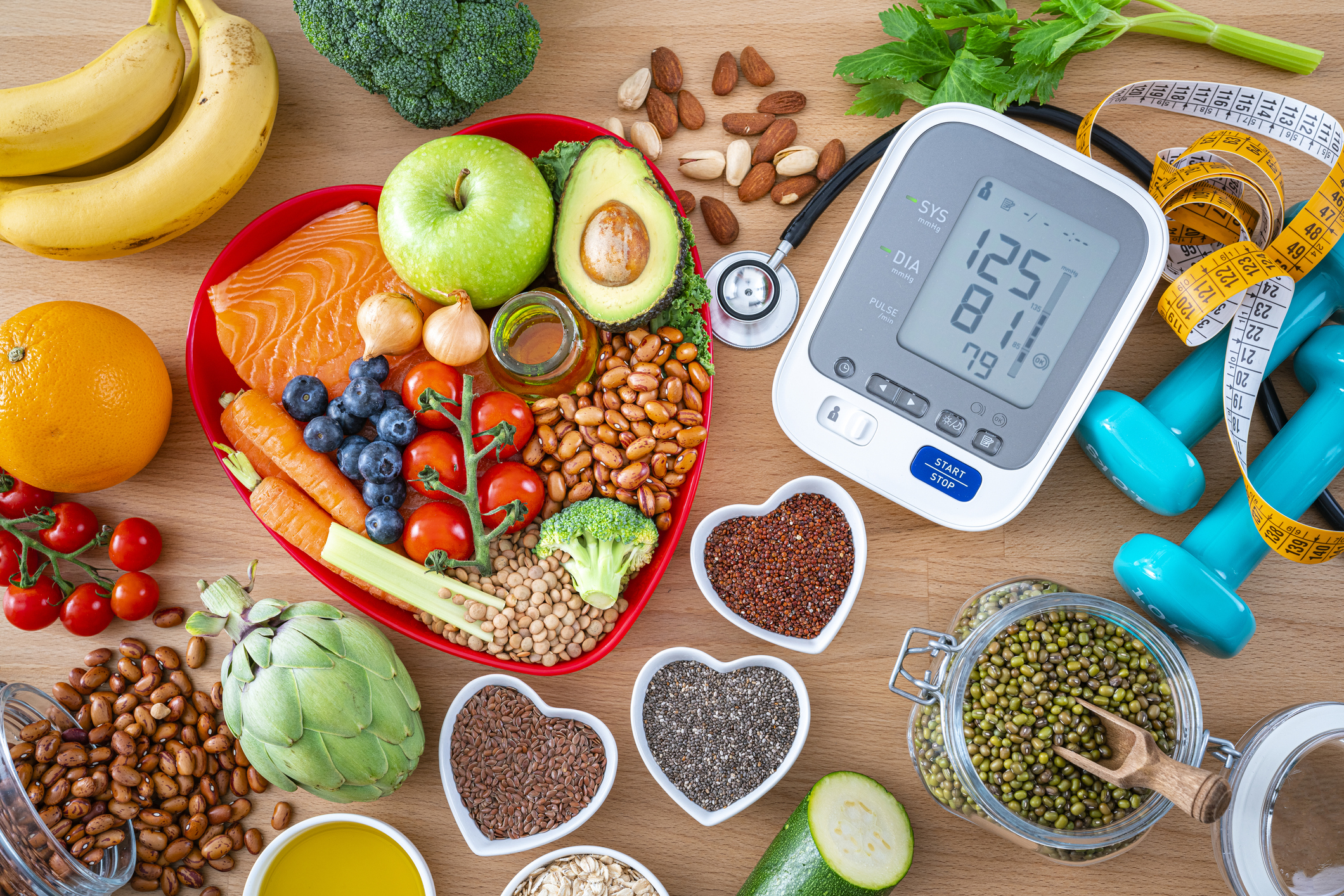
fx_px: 1493
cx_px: 672
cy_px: 448
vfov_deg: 33.4
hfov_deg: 48.5
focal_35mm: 40
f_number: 8
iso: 200
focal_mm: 40
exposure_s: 1/100
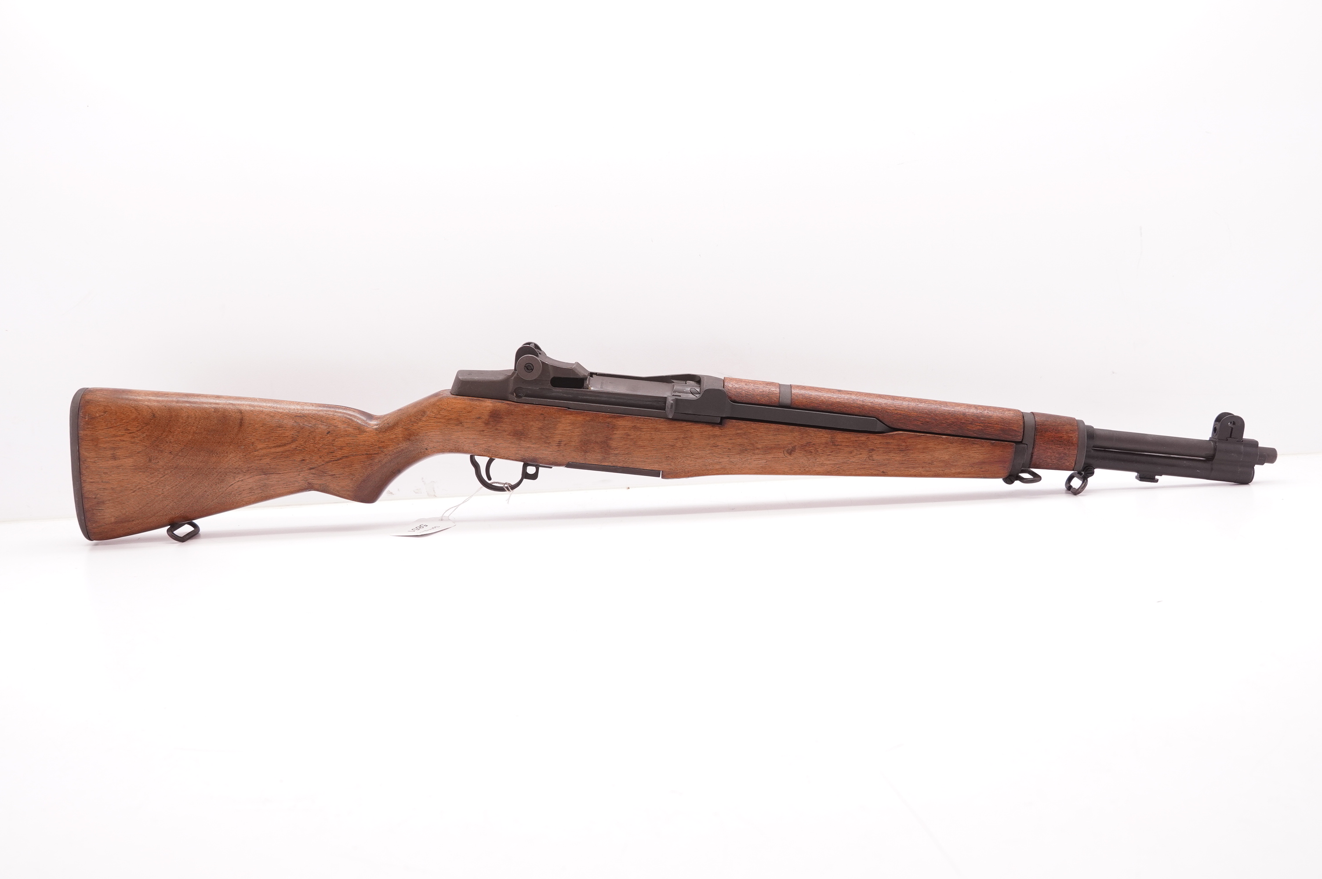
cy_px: 440
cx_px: 661
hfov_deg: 55.1
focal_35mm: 34
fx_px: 1266
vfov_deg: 38.3
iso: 800
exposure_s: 1/125
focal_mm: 23
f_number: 5.6
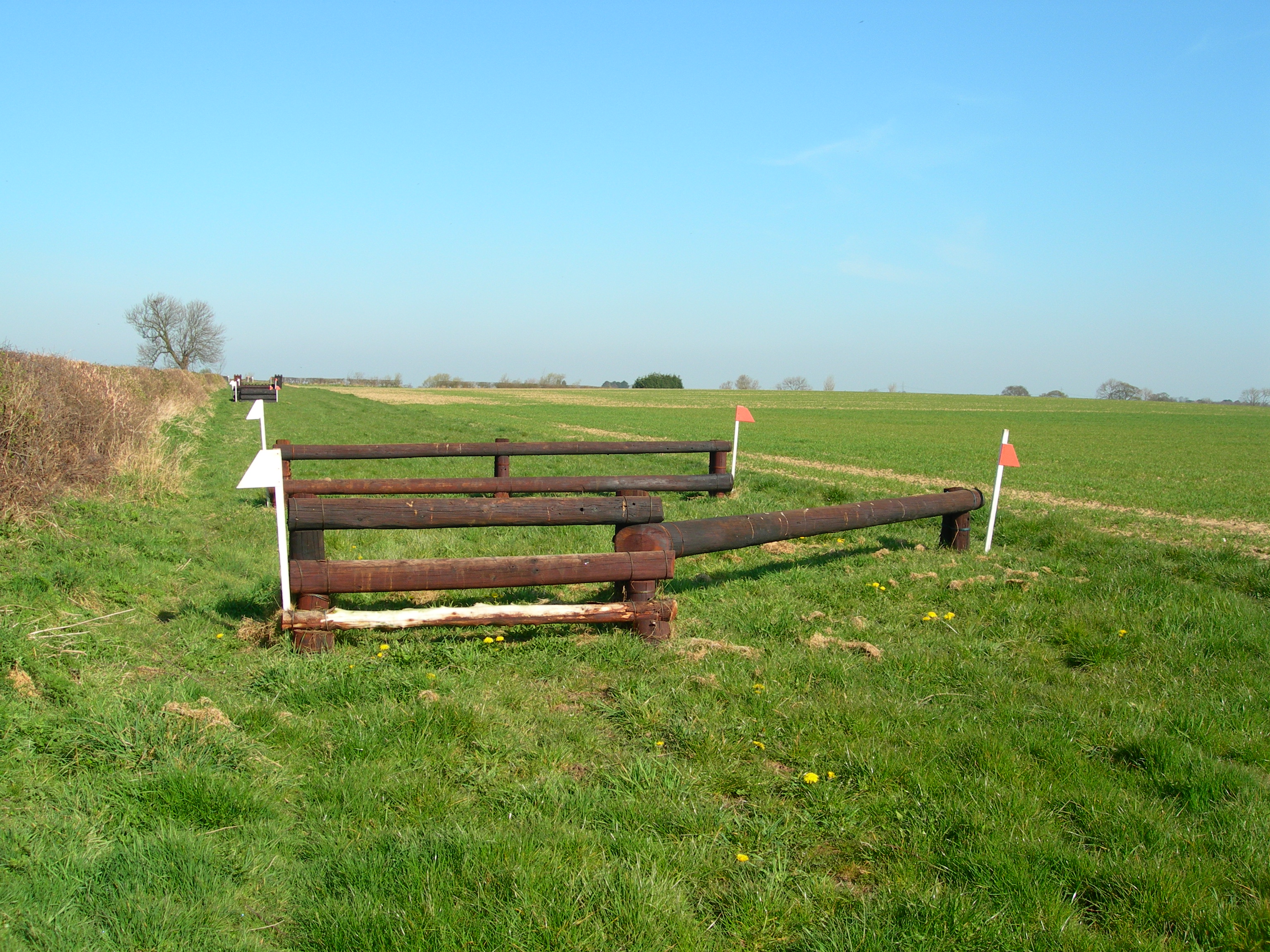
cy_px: 476
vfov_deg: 37.7
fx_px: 1394
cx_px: 635
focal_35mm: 38
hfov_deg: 49.0
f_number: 4.8
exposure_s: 1/348
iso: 50
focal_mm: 7.8
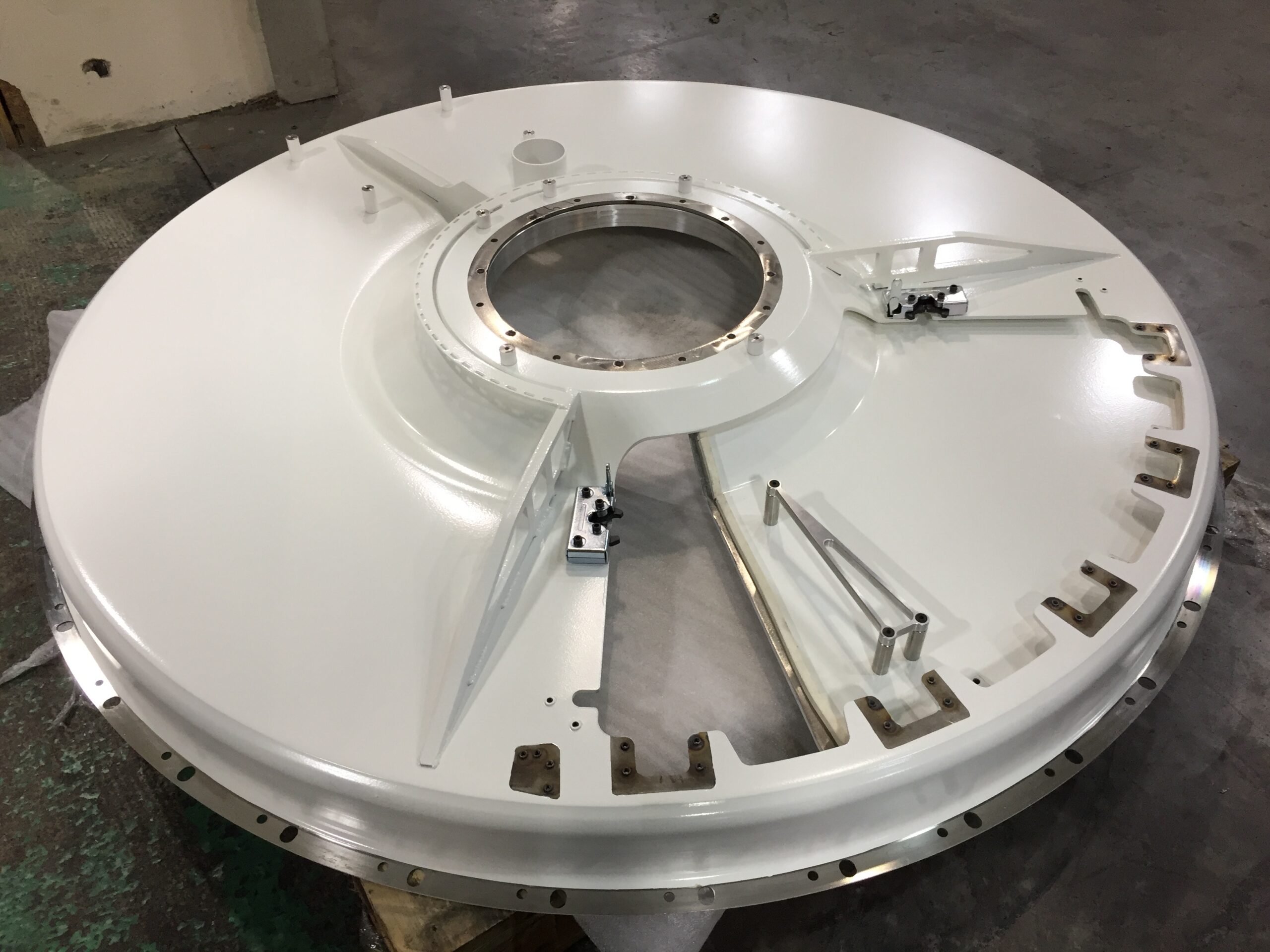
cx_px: 635
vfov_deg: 48.2
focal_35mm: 29
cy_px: 476
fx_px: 1064
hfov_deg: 61.7
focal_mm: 4.15
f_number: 2.2
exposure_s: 1/33
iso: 50
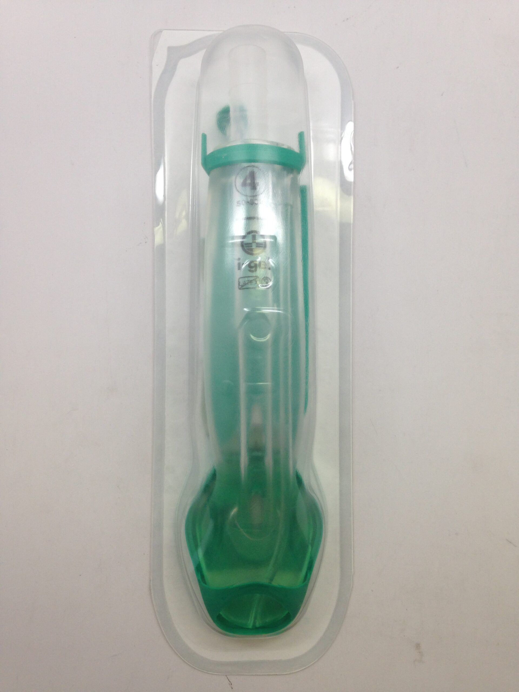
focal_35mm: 33
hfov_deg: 42.9
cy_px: 346
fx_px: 660
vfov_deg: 55.4
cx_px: 260
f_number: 2.4
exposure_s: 1/60
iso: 64
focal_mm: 4.12
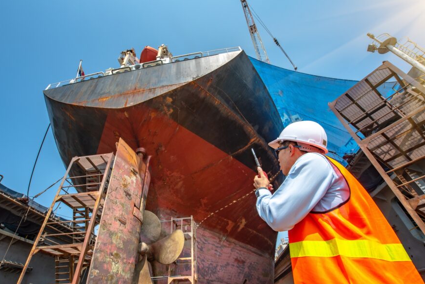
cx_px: 194
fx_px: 189
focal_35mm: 16
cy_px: 159
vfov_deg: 73.5
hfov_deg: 96.5
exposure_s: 1/400
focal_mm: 14
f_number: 9
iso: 100
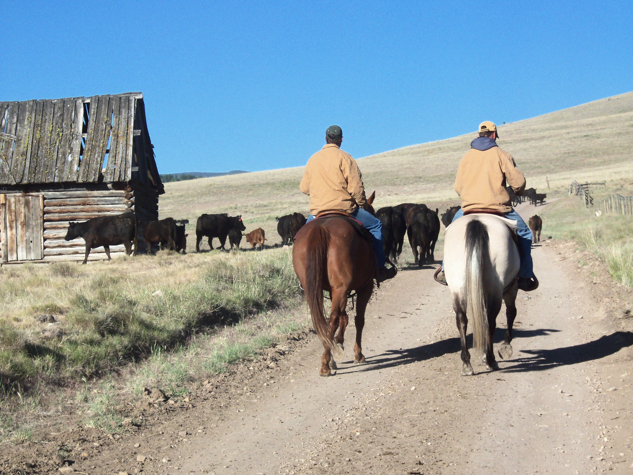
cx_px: 316
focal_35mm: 102
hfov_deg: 19.3
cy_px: 238
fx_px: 1865
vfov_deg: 14.5
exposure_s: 1/640
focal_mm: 17.1
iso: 80
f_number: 5.2
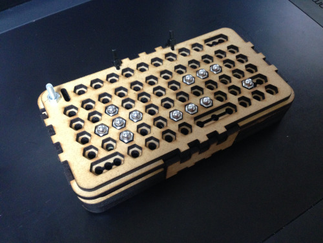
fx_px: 308
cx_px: 162
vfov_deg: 42.9
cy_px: 122
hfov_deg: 55.4
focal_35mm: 33
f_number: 2.4
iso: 400
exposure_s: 1/20
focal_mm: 4.12
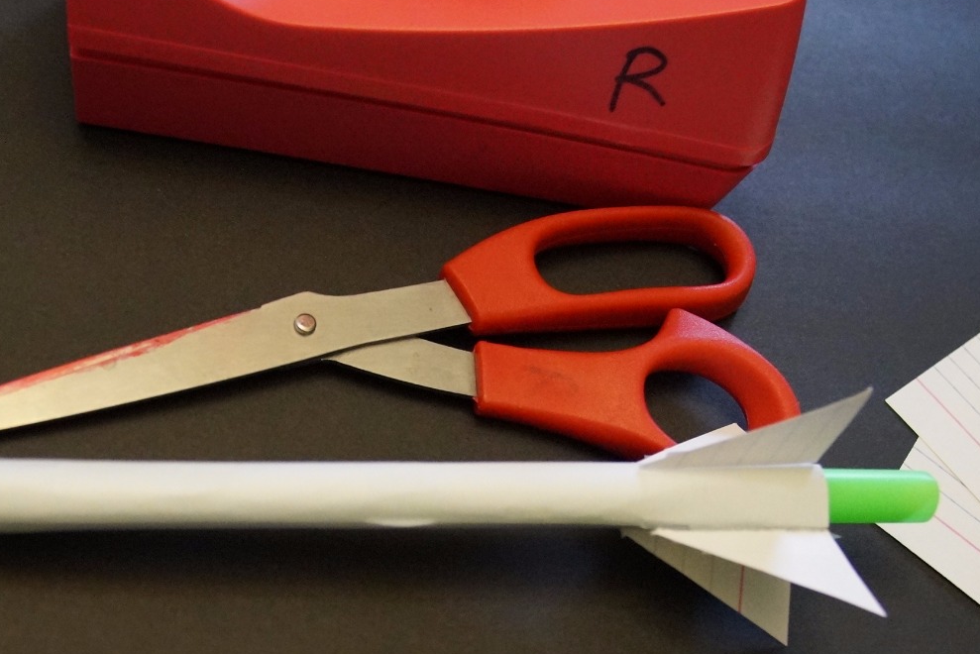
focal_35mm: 54
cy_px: 489
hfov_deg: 36.7
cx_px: 382
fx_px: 1470
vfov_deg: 24.8
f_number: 4
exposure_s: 1/160
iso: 3200
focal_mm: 22
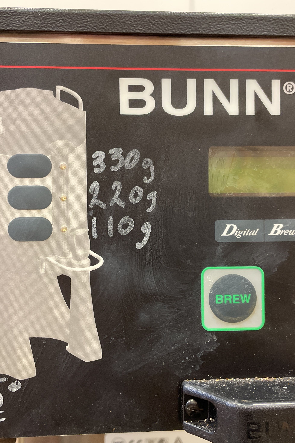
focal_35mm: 37
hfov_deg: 35.9
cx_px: 154
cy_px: 226
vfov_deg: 51.9
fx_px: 455
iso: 320
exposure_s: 1/50
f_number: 1.6
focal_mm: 4.2
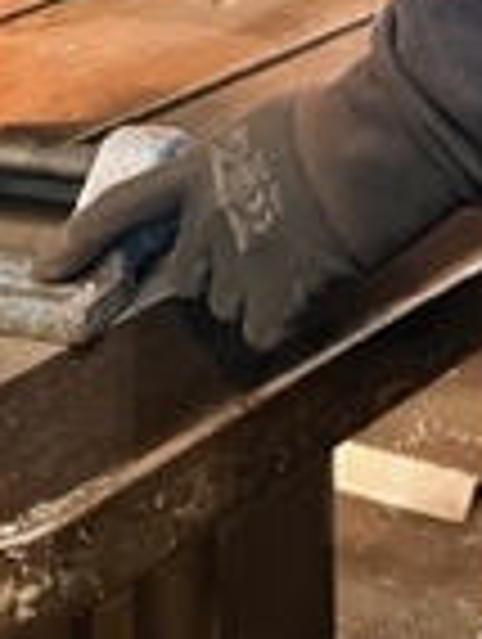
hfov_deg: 12.6
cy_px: -536
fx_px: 2166
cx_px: 392
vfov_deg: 14.6
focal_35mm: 117
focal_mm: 5.7
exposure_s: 1/33
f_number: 1.5
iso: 500
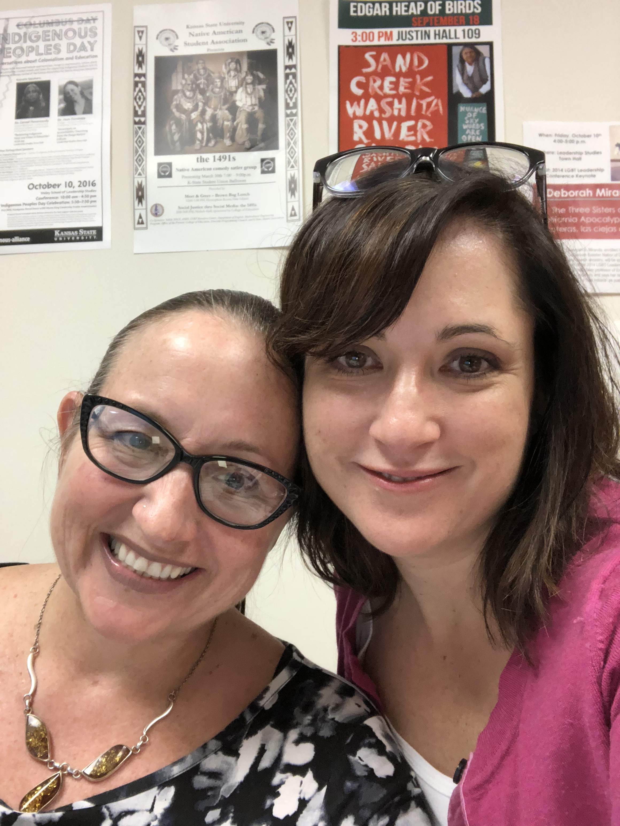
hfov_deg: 44.2
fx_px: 763
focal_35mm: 32
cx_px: 310
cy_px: 413
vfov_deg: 56.8
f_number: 2.2
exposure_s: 1/60
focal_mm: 2.87
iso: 125
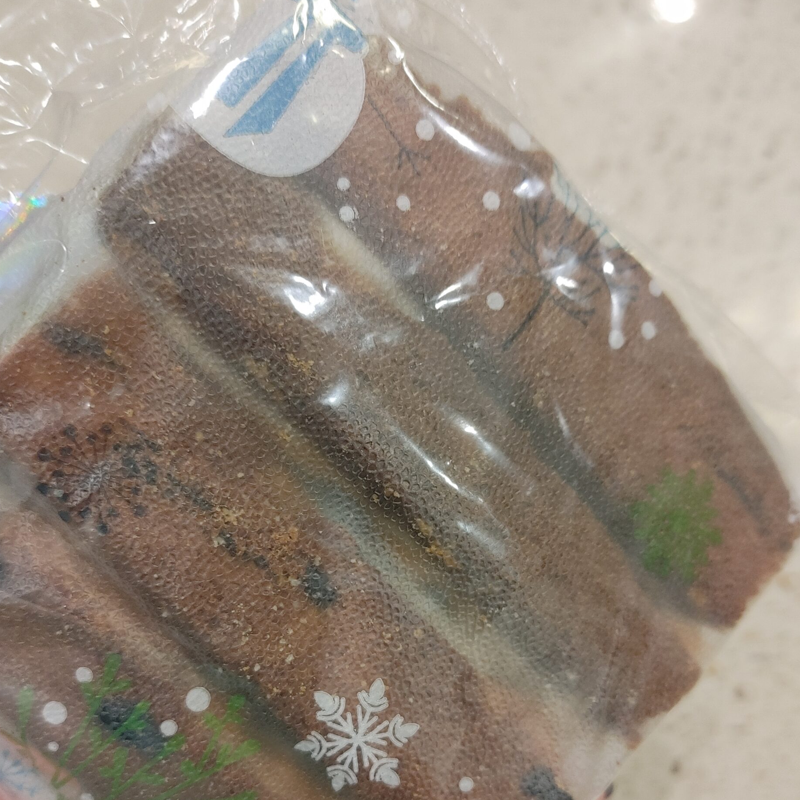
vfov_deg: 50.2
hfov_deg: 51.1
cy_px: 532
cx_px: 390
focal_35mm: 32
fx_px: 837
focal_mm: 5.58
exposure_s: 1/60
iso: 450
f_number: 1.8
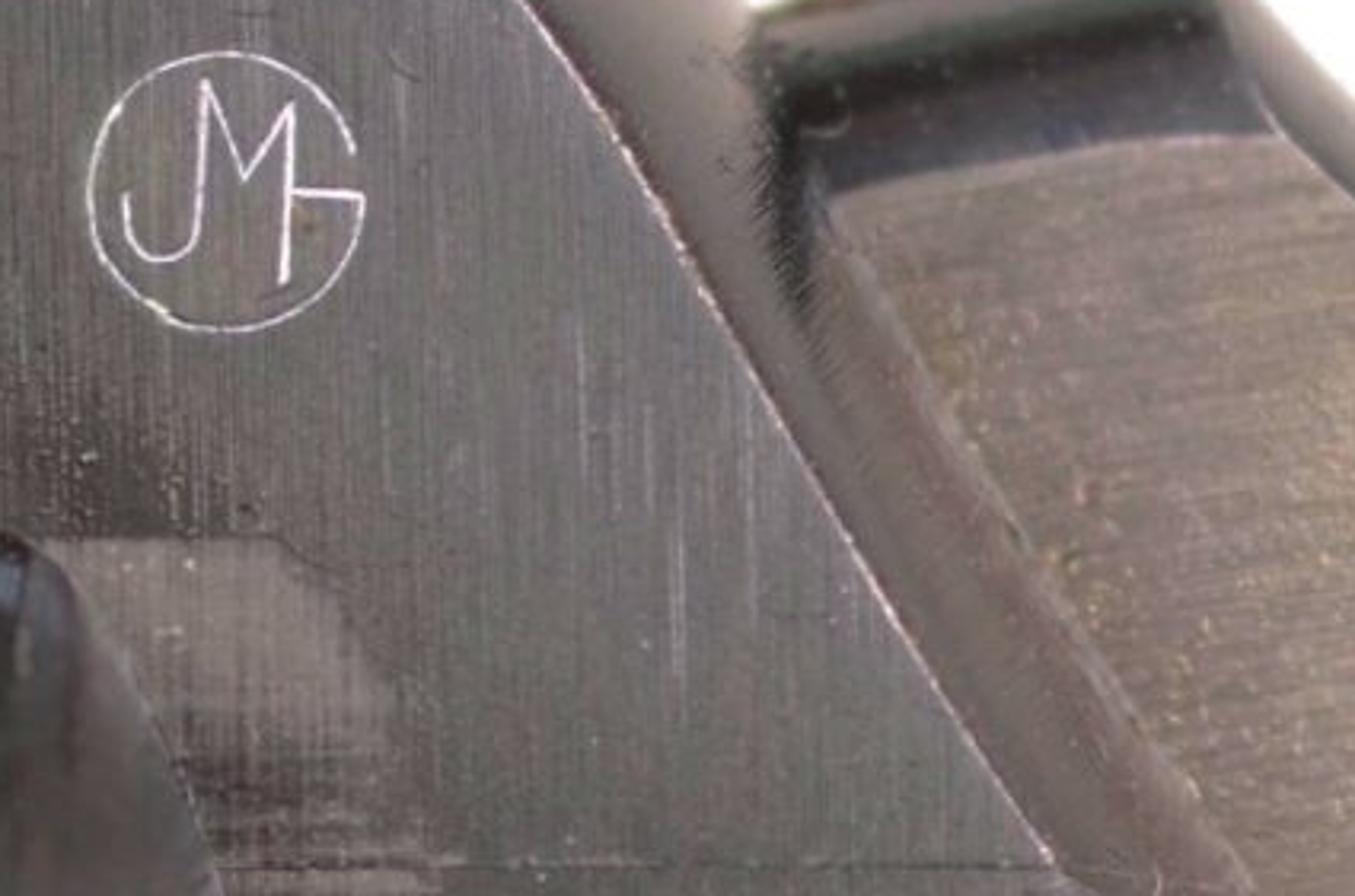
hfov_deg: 2.7
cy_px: 1505
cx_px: 1616
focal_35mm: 759
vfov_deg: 1.8
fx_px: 28509
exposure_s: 1/30
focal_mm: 105
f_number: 5.6
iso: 400
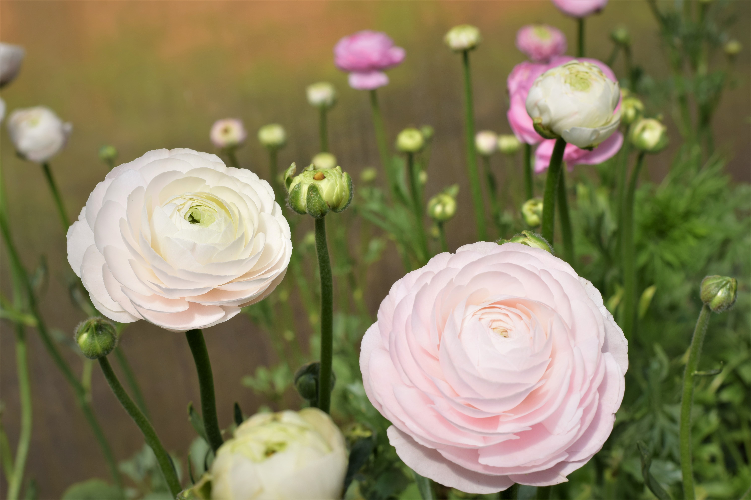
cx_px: 376
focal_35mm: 75
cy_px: 250
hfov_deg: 27.0
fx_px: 1564
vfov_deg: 18.2
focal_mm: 50
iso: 200
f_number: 10
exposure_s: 1/400
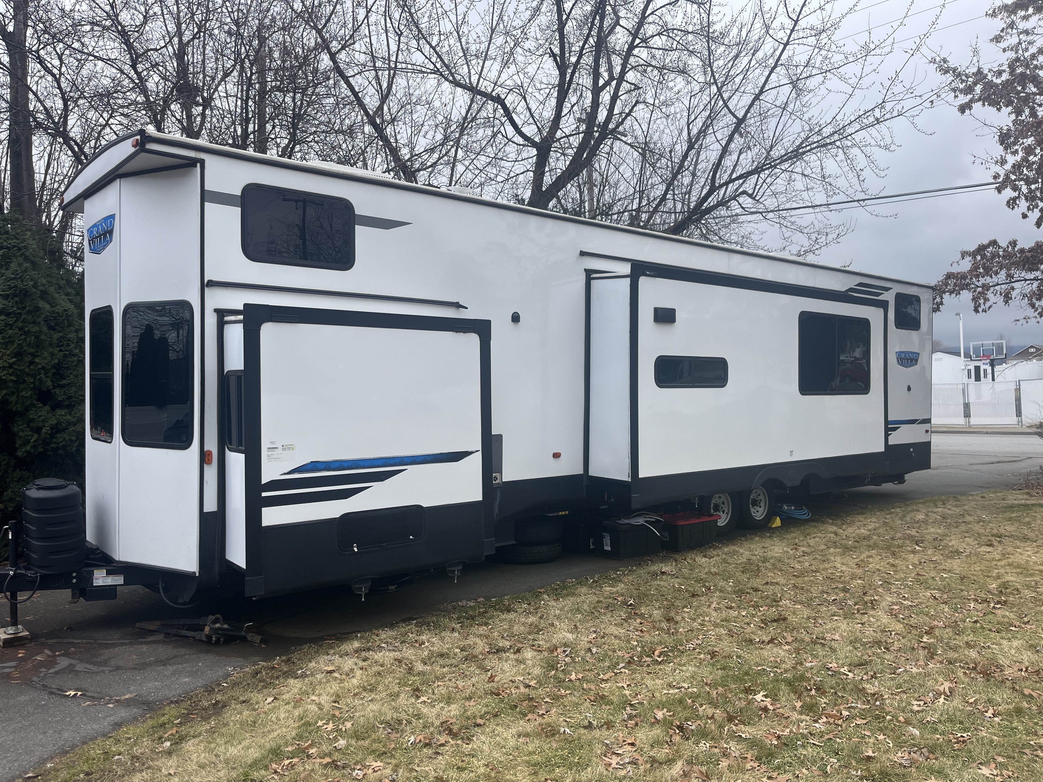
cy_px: 391
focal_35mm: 26
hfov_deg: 67.3
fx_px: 783
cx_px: 522
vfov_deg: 53.1
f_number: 1.6
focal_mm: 5.1
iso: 50
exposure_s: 1/1212
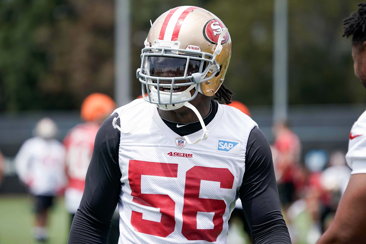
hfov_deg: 6.5
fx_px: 3243
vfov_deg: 4.3
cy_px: 126
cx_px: 180
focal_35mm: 319
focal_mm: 297
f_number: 5.6
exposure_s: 1/1250
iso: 400
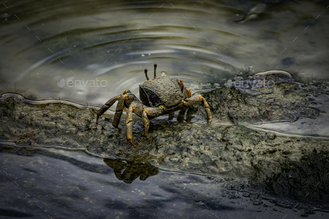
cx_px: 164
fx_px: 5481
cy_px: 110
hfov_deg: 3.4
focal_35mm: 600
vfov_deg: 2.3
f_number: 4
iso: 200
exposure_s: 1/160
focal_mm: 220
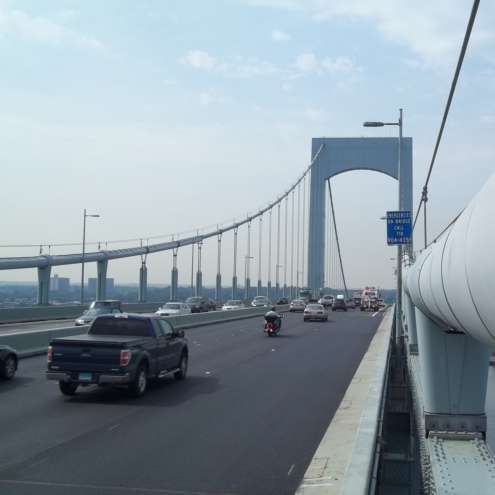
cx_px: 296
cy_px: 247
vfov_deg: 36.8
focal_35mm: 46
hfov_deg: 36.7
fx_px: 744
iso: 64
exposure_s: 1/125
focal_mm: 7.1
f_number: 9.9
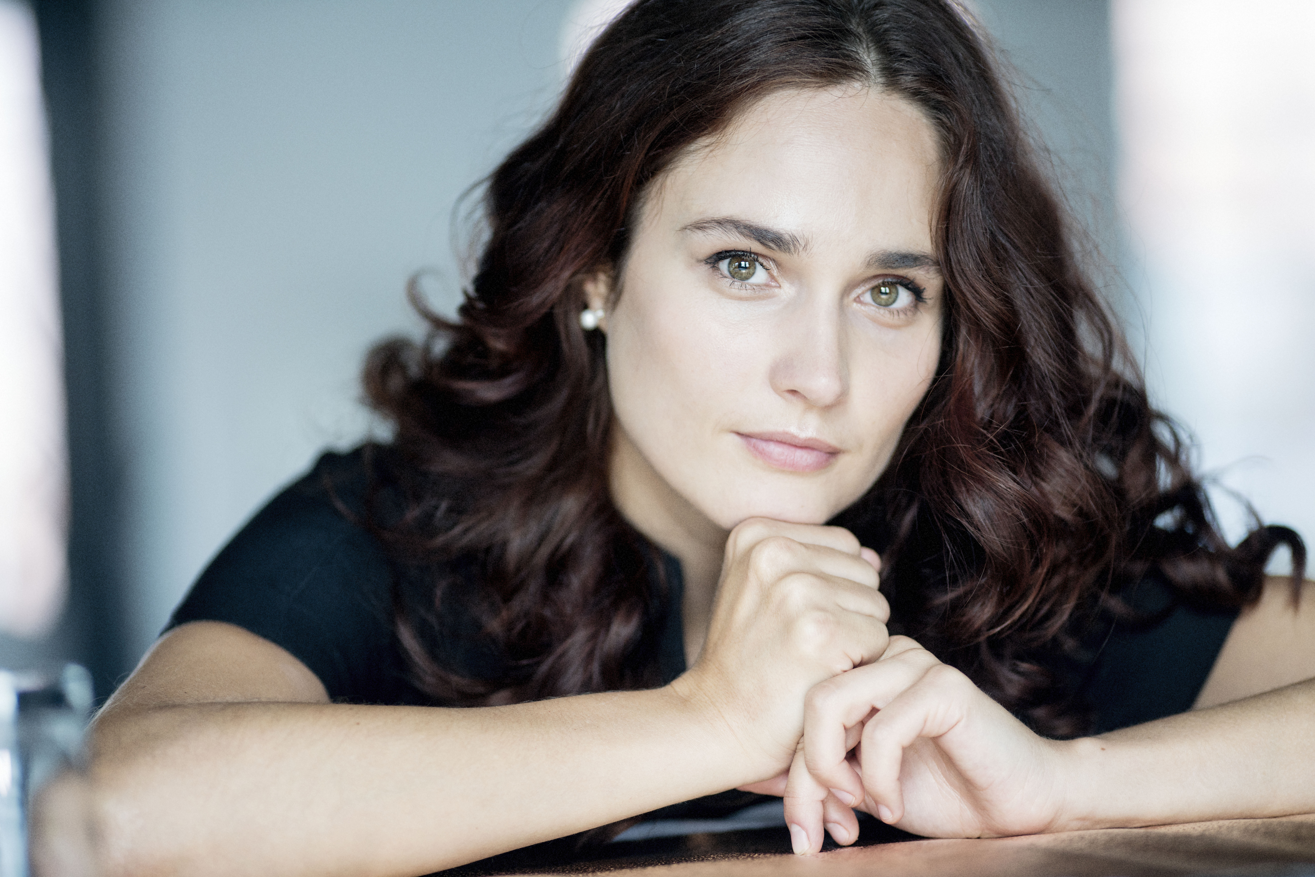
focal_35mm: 135
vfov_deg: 10.2
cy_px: 438
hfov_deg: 15.2
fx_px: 4932
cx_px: 658
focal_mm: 135
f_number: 2
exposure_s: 1/60
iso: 800
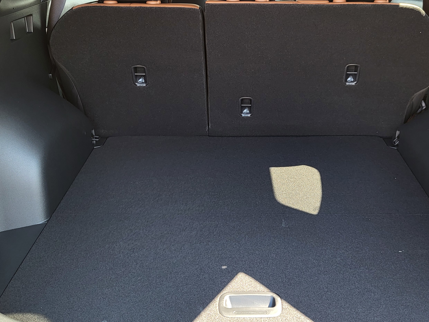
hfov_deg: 44.7
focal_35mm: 42
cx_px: 241
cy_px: 153
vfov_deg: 34.3
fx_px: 521
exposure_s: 1/100
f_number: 1.8
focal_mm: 5.4
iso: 50
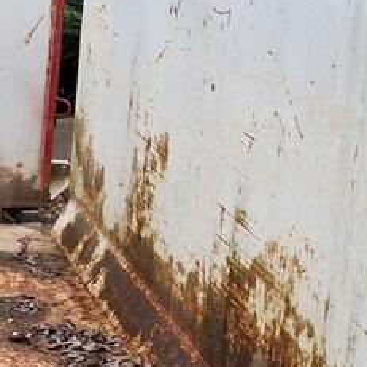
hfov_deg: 12.4
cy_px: 301
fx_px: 1583
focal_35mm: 132
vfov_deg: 13.2
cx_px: -232
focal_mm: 5.4
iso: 50
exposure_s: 1/377
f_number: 1.8
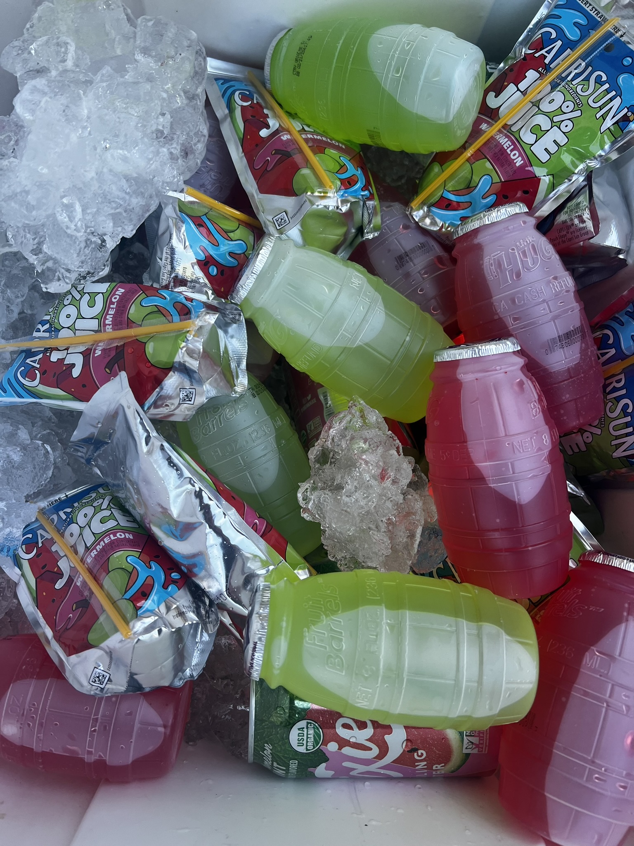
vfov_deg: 67.3
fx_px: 635
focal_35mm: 26
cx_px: 317
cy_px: 423
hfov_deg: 53.1
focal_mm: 5.7
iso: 50
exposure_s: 1/359
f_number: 1.5
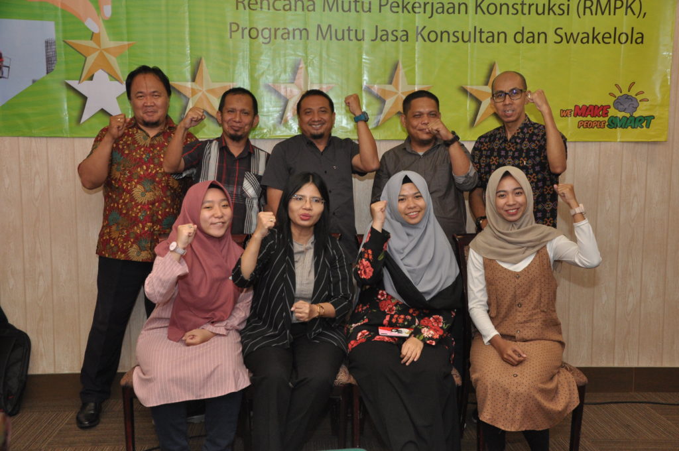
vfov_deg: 34.1
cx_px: 340
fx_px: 735
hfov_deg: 49.6
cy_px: 226
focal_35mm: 39
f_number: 5.6
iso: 1000
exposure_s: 1/80
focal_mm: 26
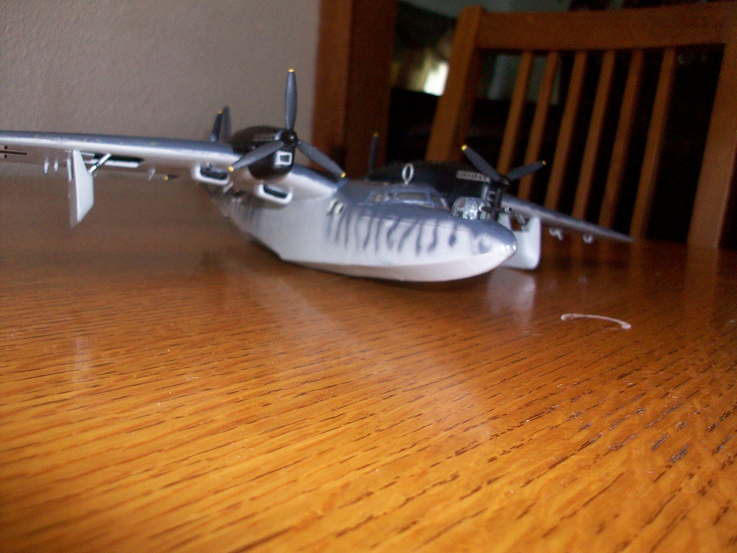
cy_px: 276
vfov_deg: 41.8
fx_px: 724
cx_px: 368
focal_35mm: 34
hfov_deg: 54.0
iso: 160
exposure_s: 1/60
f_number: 2.8
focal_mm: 5.7
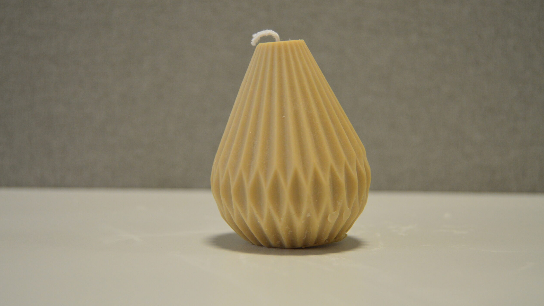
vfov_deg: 24.9
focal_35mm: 48
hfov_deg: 42.9
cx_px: 272
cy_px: 156
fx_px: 692
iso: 800
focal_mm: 30
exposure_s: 1/50
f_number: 4.2
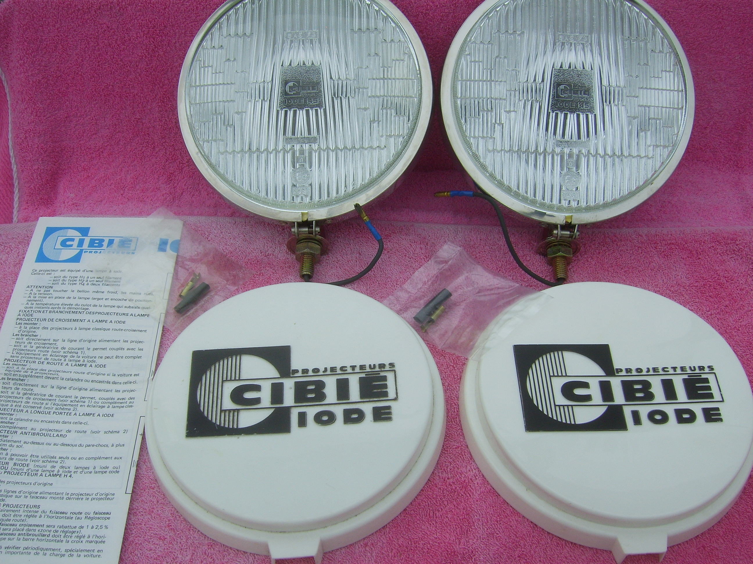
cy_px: 282
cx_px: 376
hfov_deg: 49.0
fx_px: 827
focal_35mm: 38
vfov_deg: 37.7
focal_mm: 7.8
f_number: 6.4
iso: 50
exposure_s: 1/200
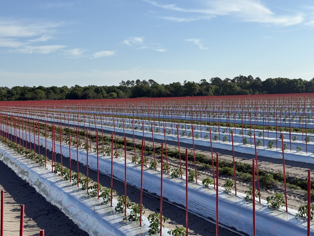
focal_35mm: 48
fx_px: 435
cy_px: 118
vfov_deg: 30.3
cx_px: 157
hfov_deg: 39.7
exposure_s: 1/5208
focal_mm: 6.76
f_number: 1.78
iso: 64
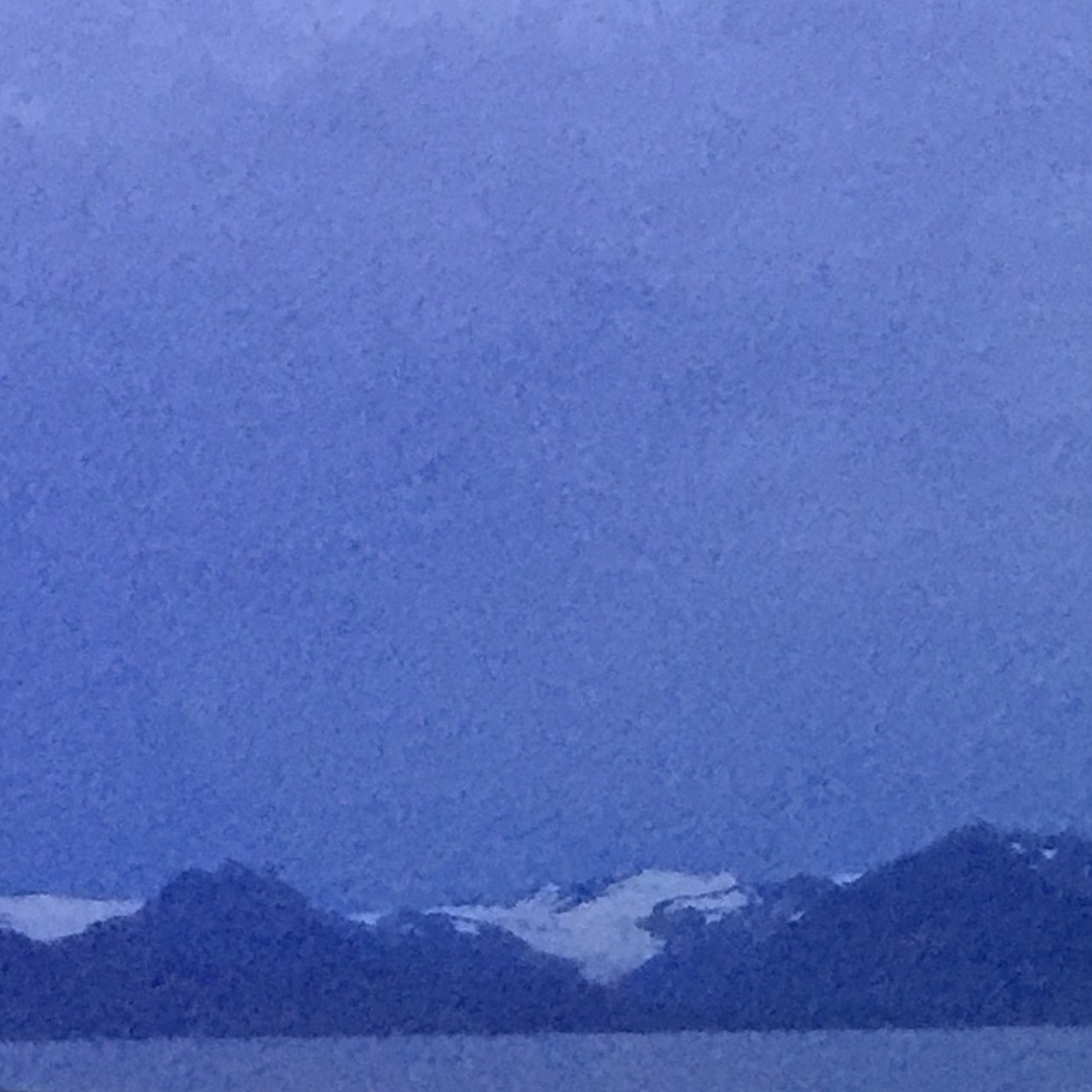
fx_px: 4675
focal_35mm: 131
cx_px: 2134
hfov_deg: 12.0
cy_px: 1502
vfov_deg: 12.8
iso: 160
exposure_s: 1/4
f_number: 2.2
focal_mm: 4.15
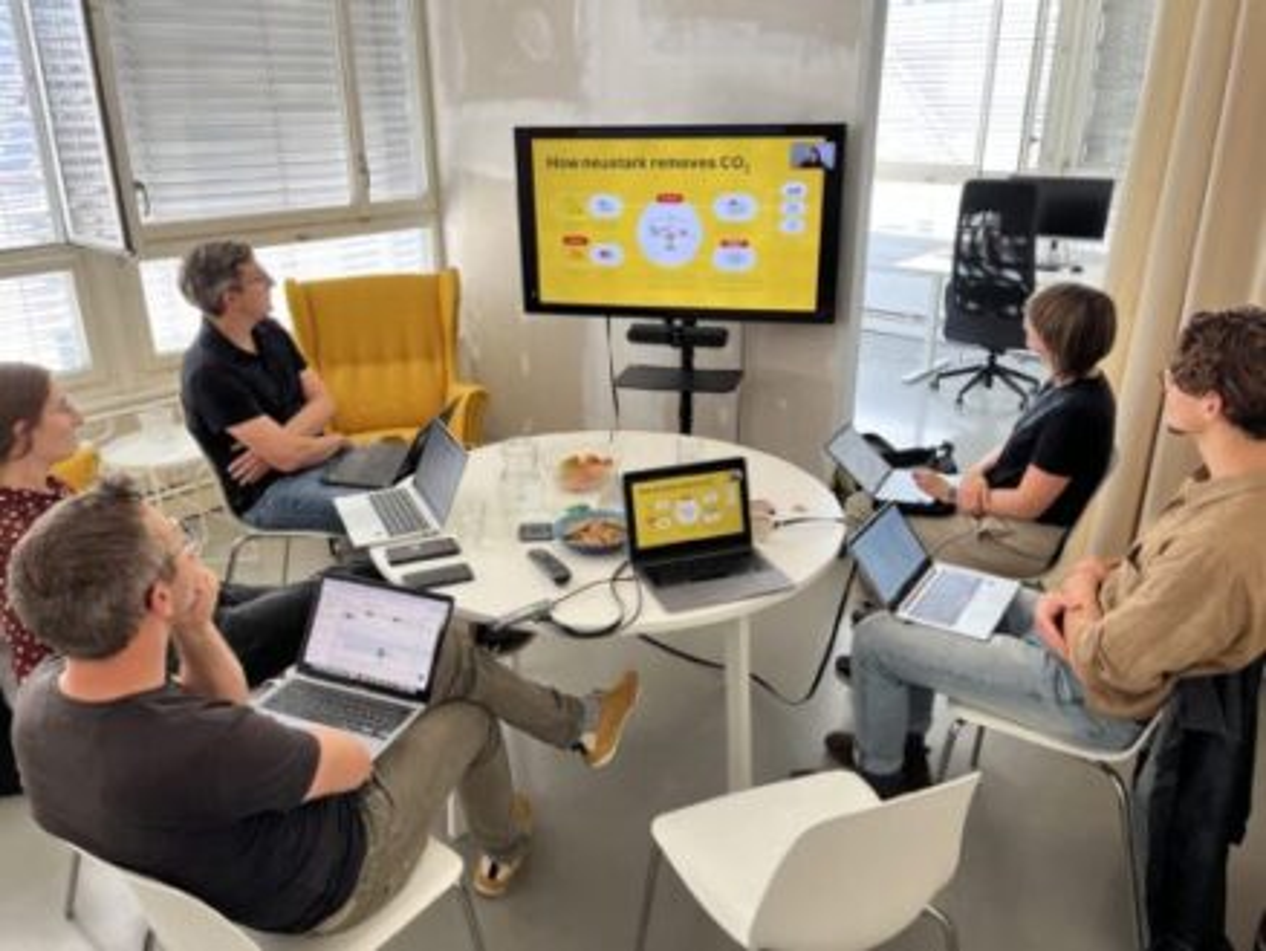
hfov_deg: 67.3
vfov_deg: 53.1
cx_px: 633
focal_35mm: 26
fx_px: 951
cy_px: 476
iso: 100
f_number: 1.6
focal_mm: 5.1
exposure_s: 1/120
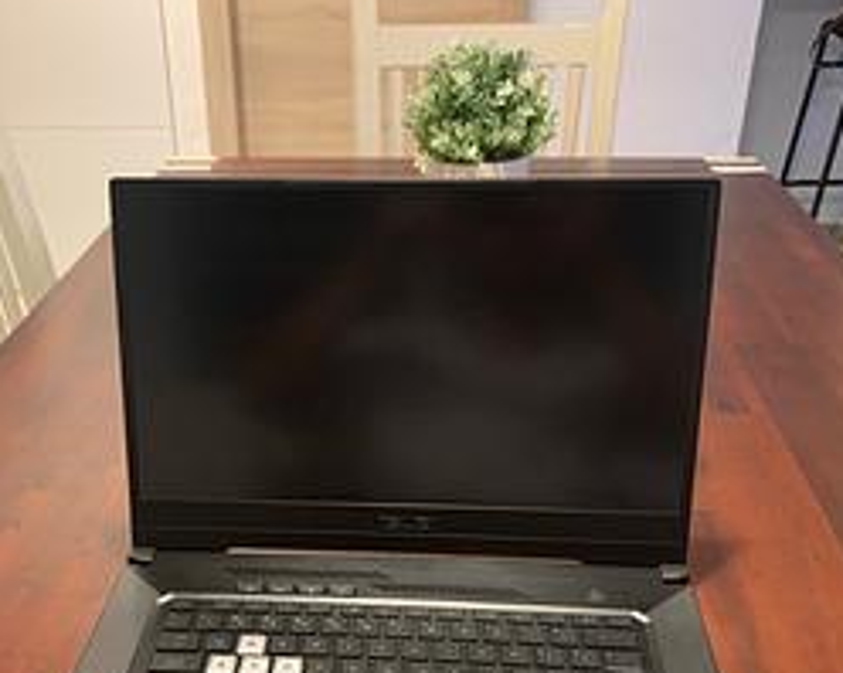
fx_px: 1022
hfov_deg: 44.6
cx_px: 347
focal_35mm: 41
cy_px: 472
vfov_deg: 35.9
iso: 320
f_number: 1.8
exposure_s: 1/40
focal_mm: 4.25
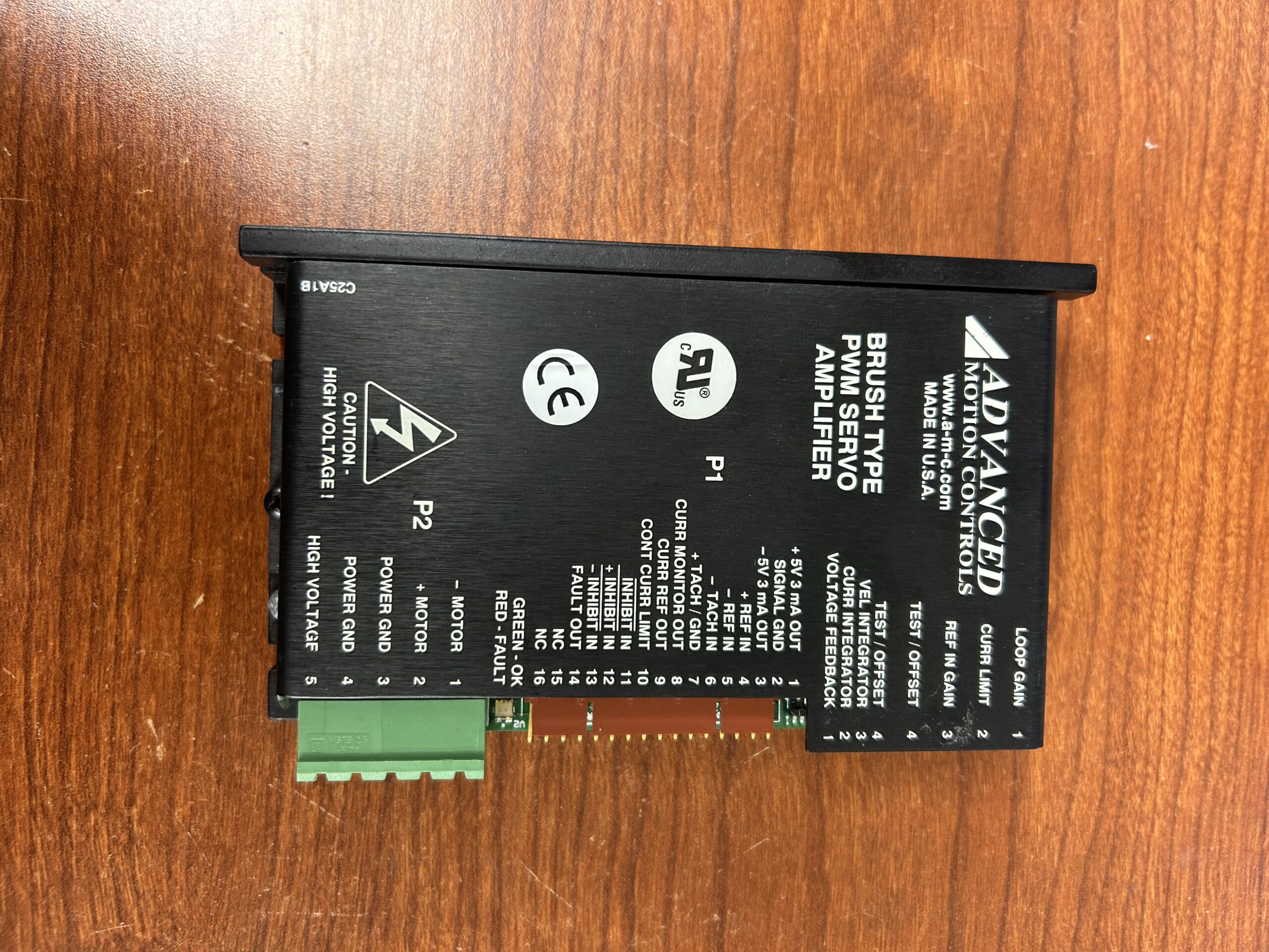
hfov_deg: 67.3
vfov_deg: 53.1
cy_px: 476
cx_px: 634
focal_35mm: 26
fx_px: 953
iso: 125
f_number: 1.5
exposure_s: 1/60
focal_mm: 5.7
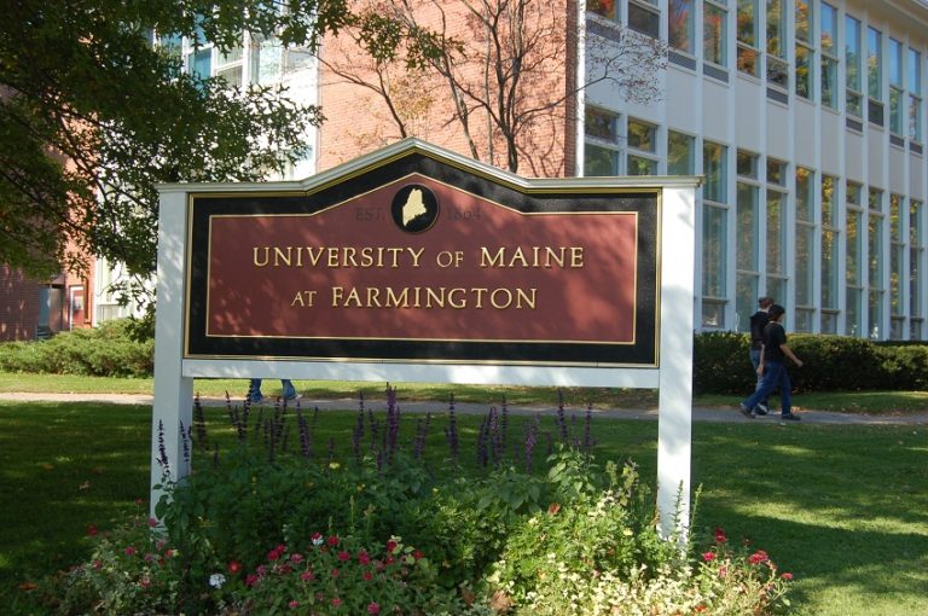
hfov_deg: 43.7
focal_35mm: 45
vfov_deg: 29.8
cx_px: 464
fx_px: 1159
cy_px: 308
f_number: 7.1
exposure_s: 1/200
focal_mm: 30
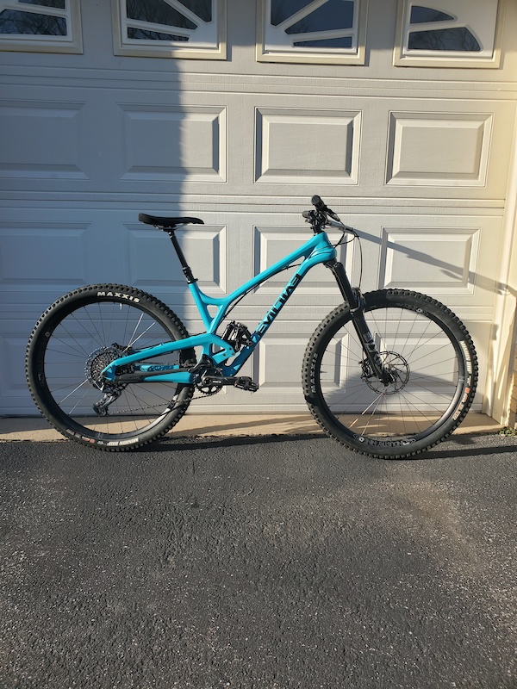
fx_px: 518
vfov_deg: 67.3
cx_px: 258
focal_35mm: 26
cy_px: 344
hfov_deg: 53.1
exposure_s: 1/641
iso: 50
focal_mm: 4.3
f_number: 2.4
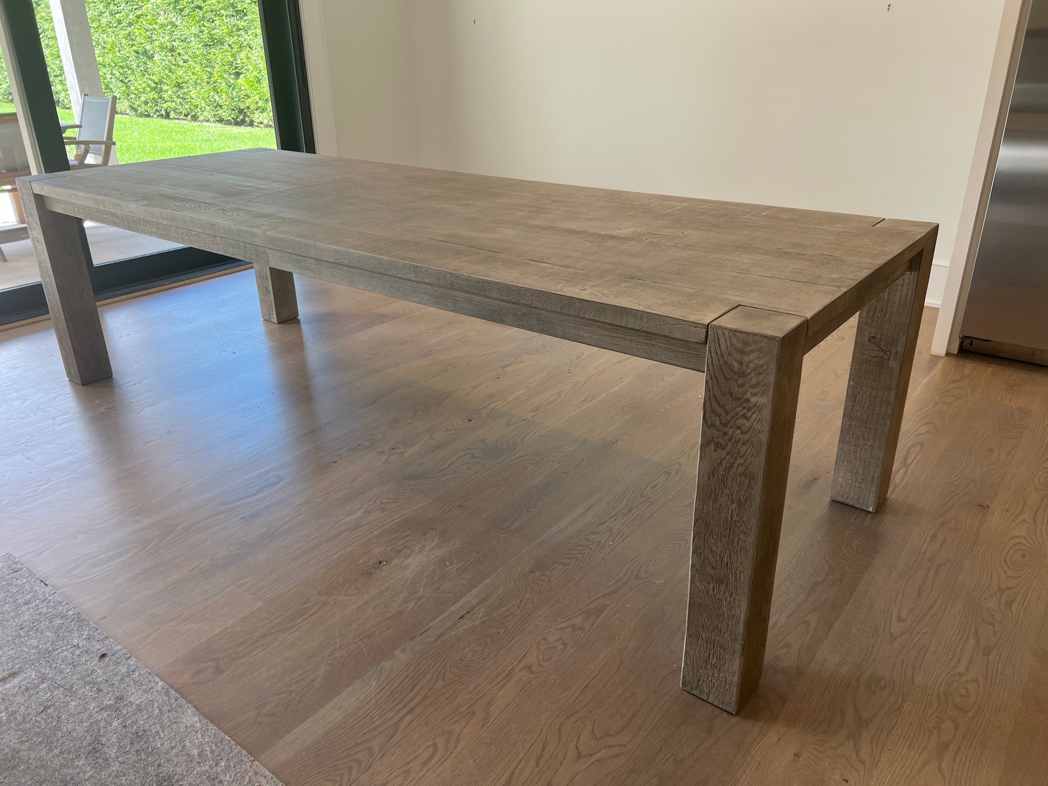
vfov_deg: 53.1
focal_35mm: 26
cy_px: 393
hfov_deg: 67.3
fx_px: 787
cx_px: 524
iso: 64
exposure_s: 1/120
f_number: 1.5
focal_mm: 5.7
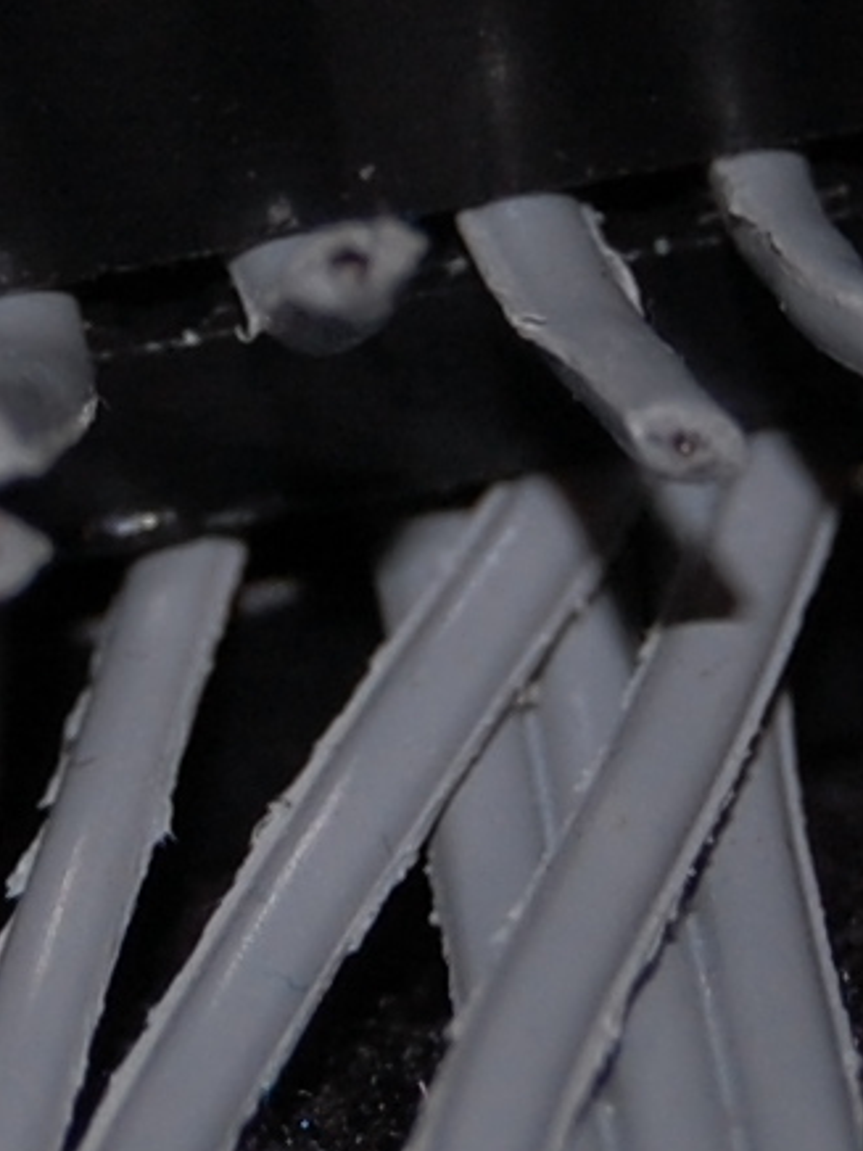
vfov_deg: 3.6
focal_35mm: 546
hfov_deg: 2.7
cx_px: 546
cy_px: 253
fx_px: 18160
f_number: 5.6
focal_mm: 55
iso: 200
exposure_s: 1/60
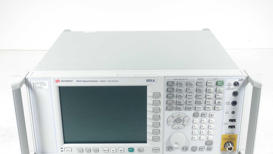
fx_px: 376
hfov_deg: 39.9
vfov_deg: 23.0
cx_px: 137
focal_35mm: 52
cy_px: 86
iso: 125
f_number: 4
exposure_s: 1/80
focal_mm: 17.9
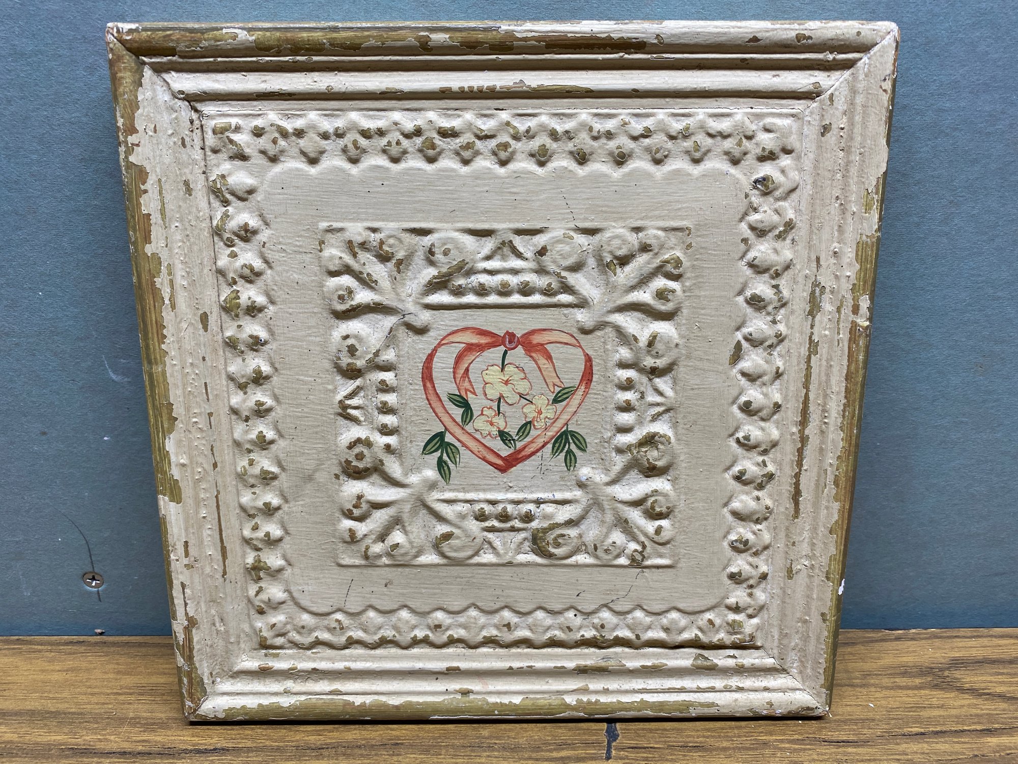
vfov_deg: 53.1
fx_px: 765
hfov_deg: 67.3
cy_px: 382
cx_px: 509
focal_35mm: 26
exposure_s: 1/120
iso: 80
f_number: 1.8
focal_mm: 4.25
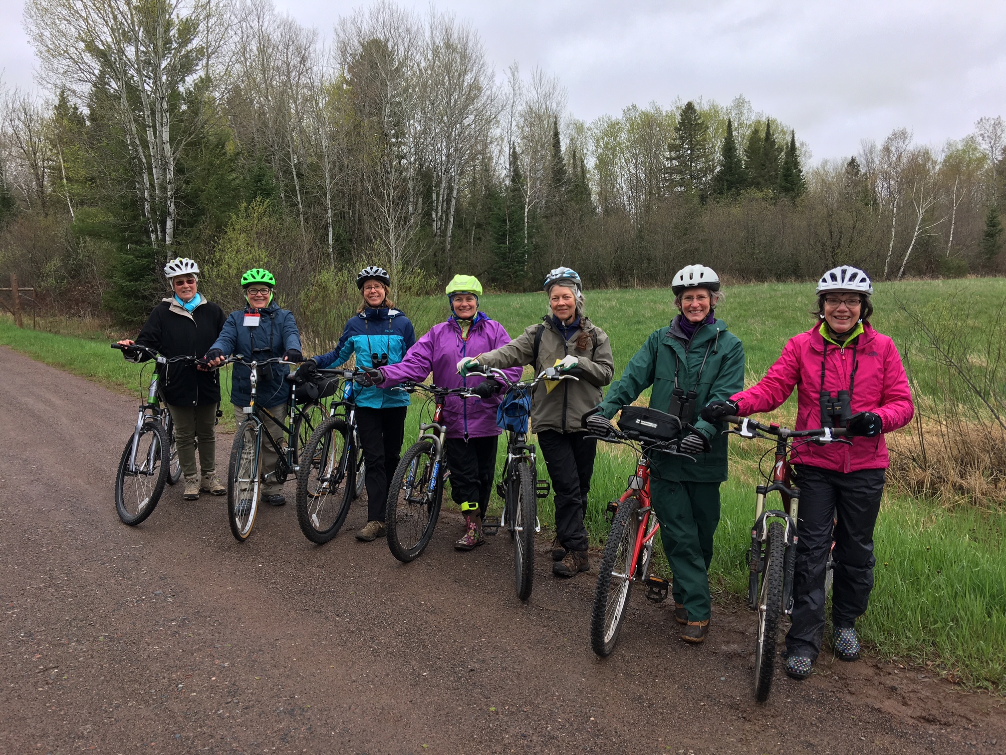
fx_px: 843
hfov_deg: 61.7
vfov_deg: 48.2
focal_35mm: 29
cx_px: 503
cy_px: 378
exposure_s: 1/318
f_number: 2.2
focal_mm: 4.15
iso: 25
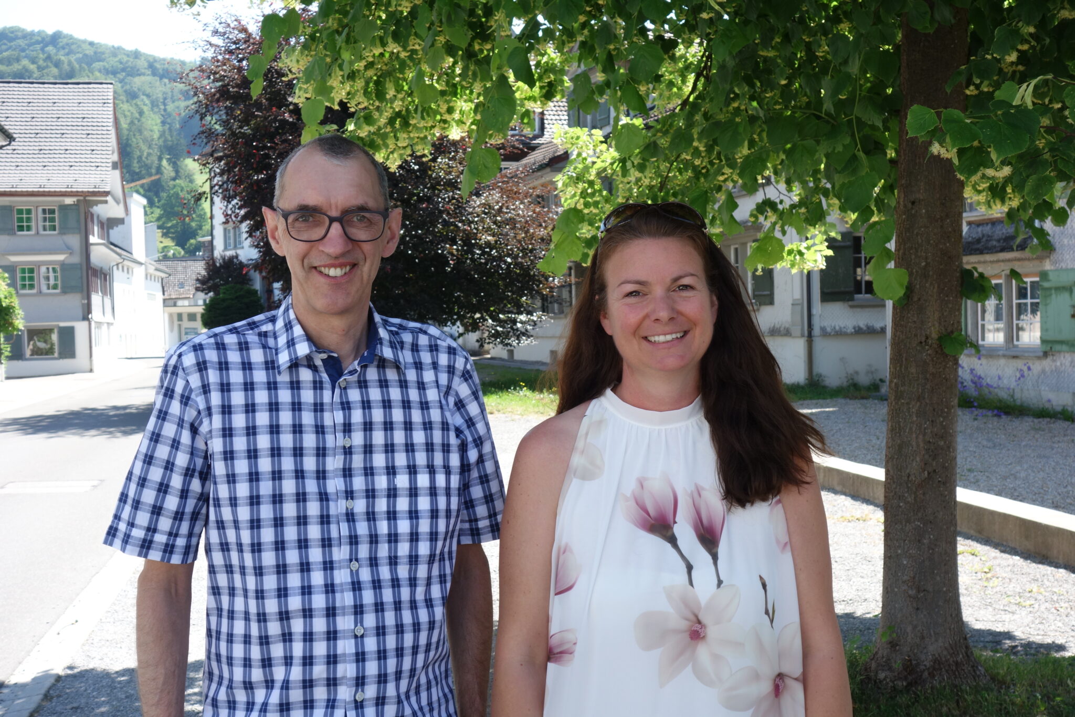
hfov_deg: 42.7
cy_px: 358
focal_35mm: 46
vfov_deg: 29.2
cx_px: 538
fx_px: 1373
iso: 125
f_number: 5.6
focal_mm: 17.18
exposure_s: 1/125
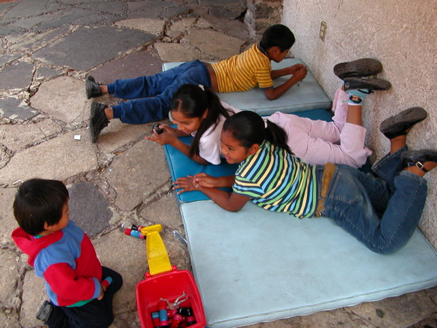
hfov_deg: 50.1
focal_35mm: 37
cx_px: 218
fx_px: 467
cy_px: 164
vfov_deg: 38.7
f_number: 2.7
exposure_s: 1/43.2
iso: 100
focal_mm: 5.6
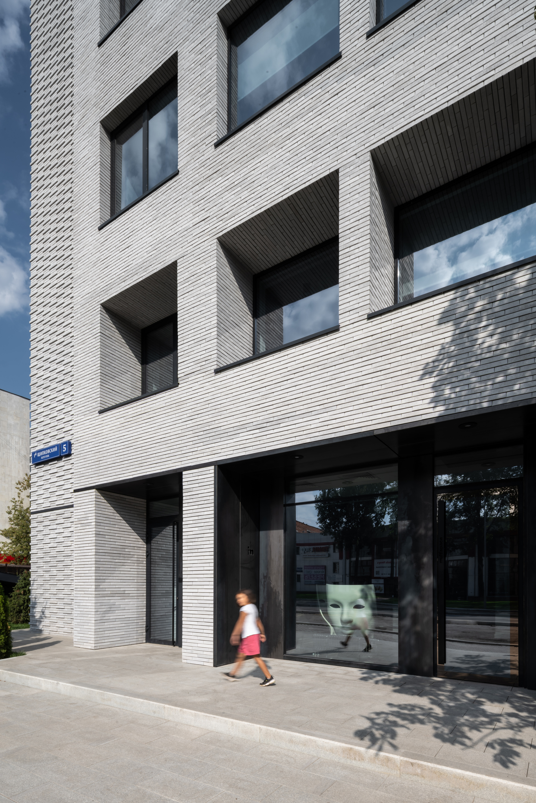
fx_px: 424
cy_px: 402
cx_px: 268
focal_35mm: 19
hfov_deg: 64.6
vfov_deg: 86.9
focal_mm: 19
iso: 31
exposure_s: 1/15
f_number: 22
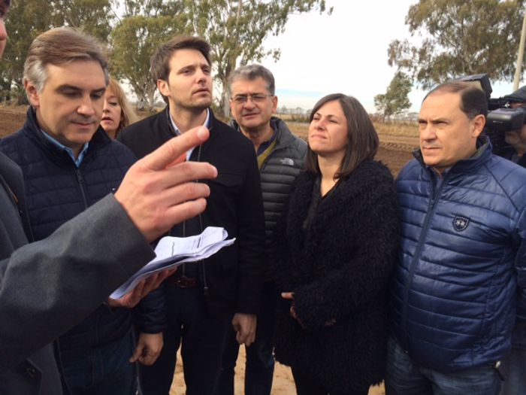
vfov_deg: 48.2
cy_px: 198
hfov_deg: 61.7
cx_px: 263
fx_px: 441
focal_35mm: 29
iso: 32
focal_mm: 4.15
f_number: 2.2
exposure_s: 1/631
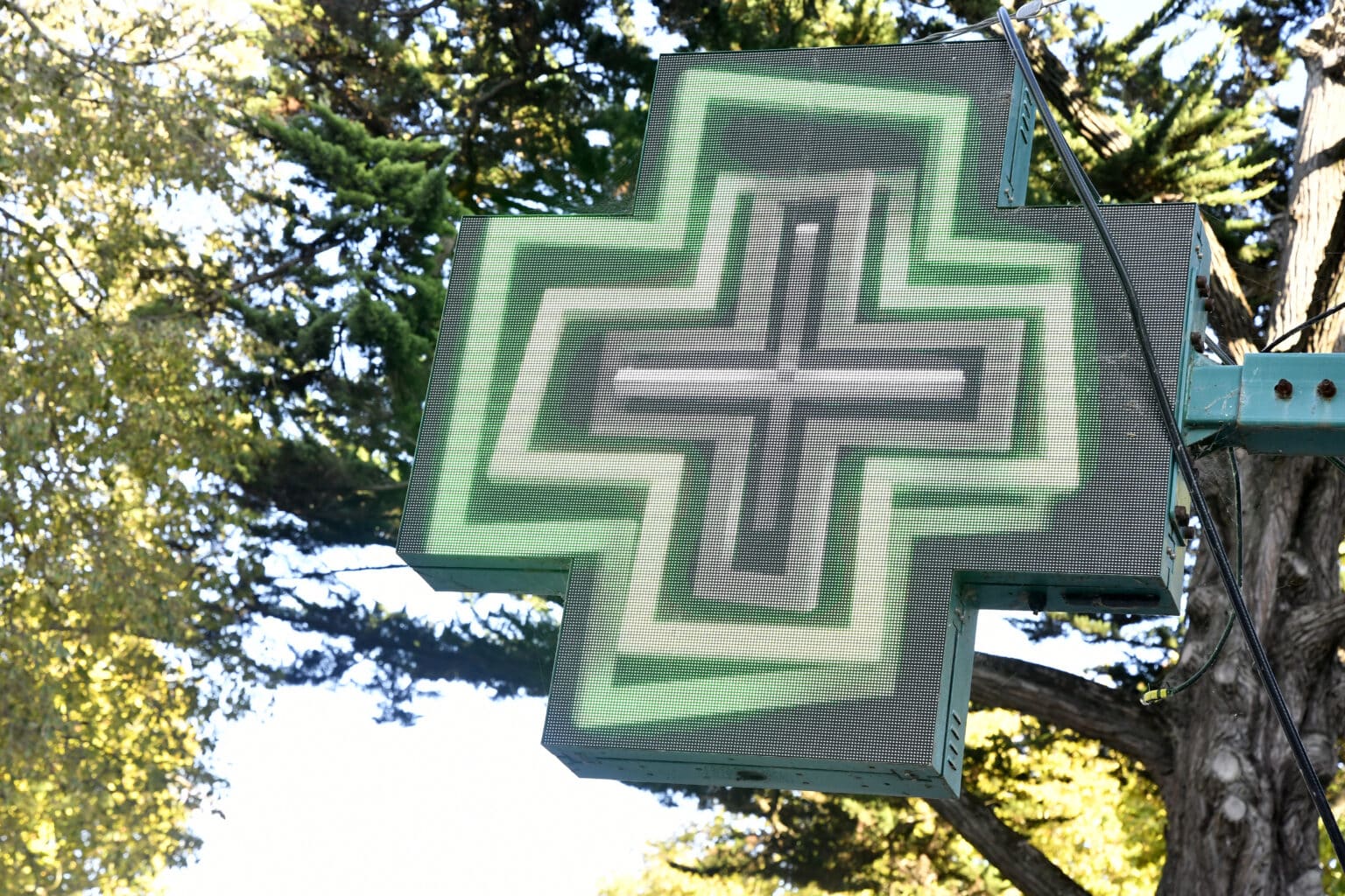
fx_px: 2802
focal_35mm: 75
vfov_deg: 18.2
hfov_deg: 27.0
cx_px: 672
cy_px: 448
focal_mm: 50
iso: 800
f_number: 6.3
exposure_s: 1/250
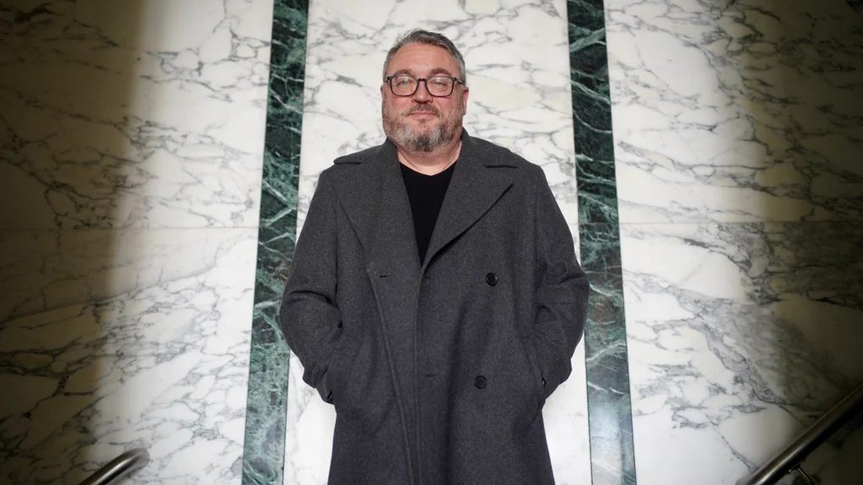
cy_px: 237
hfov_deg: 54.0
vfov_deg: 32.0
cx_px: 434
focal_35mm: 37
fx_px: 847
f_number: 2
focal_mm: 35
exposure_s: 1/320
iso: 1250
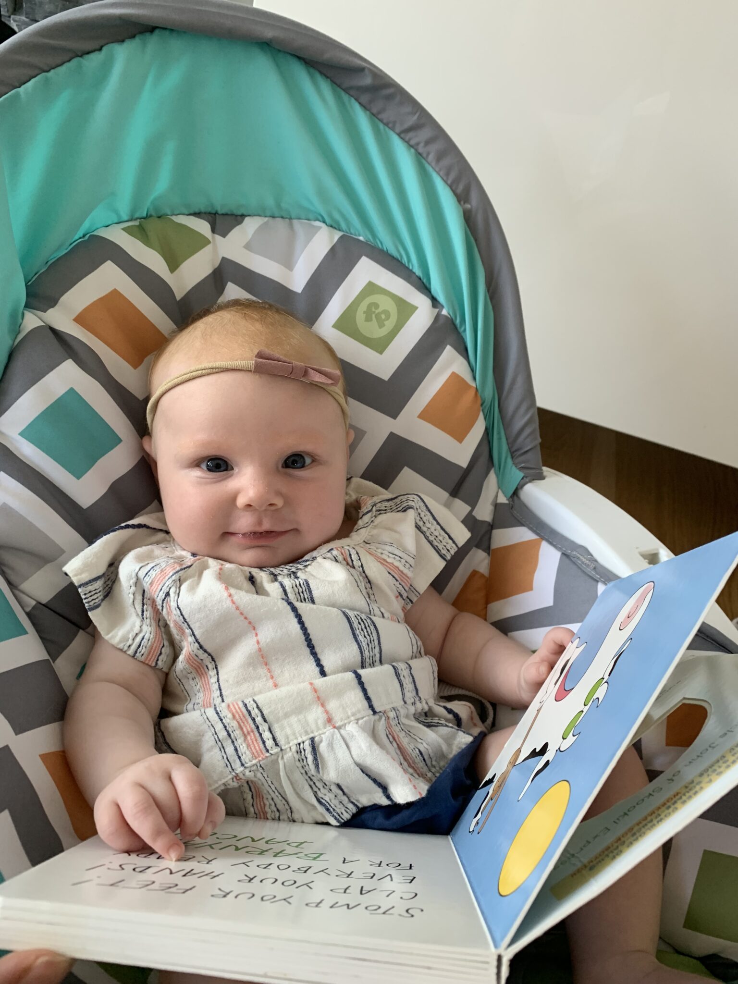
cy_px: 492
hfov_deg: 53.1
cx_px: 369
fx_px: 739
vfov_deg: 67.3
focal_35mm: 26
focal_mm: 4.25
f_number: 1.8
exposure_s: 1/60
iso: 100
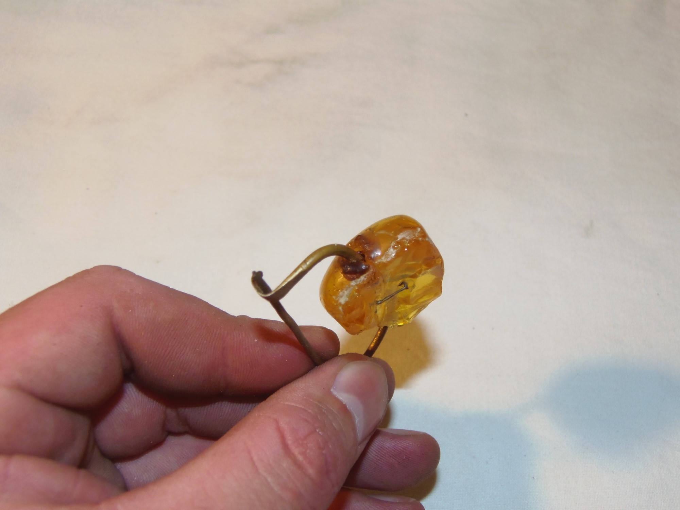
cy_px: 255
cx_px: 340
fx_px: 825
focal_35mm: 42
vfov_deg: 34.3
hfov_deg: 44.8
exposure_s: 1/30
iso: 200
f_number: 3.6
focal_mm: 7.8
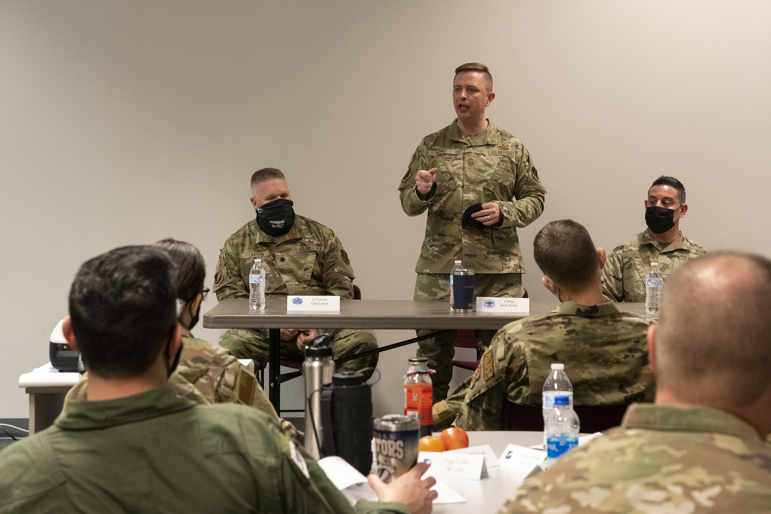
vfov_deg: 16.3
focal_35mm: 84
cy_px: 257
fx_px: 1799
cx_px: 386
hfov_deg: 24.2
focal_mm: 56
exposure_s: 1/20
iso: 3200
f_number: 6.3
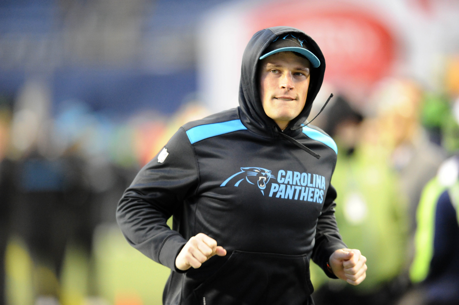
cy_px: 152
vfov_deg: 3.4
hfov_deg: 5.2
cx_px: 230
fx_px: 5096
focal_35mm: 400
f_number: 2.8
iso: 5000
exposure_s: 1/500
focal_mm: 400
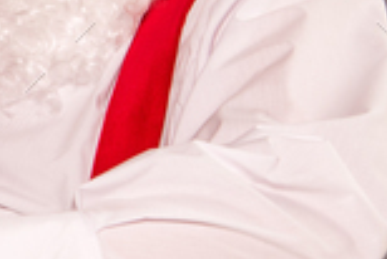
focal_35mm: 184
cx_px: -153
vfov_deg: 7.4
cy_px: -3
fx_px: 1980
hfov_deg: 10.8
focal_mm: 48
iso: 125
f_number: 4
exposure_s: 1/100
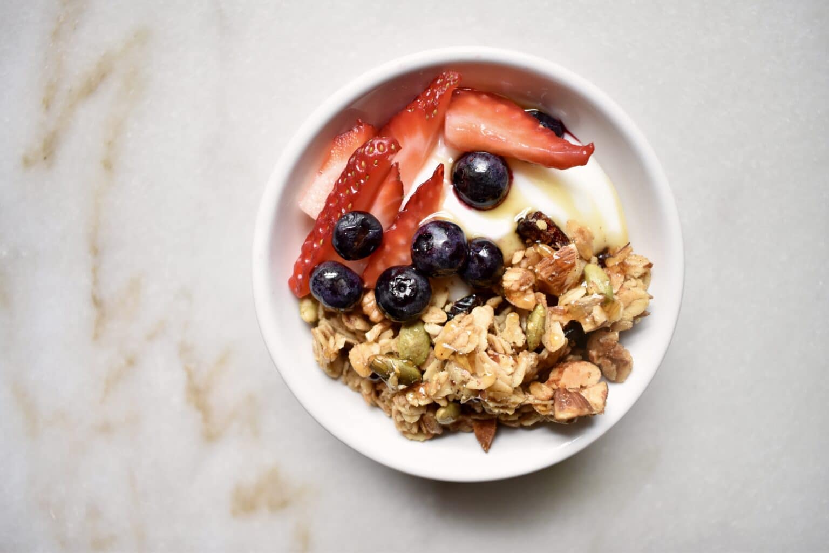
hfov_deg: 67.4
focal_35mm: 27
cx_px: 414
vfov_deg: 47.9
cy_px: 276
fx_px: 622
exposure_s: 1/200
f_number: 3.5
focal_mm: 18
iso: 640
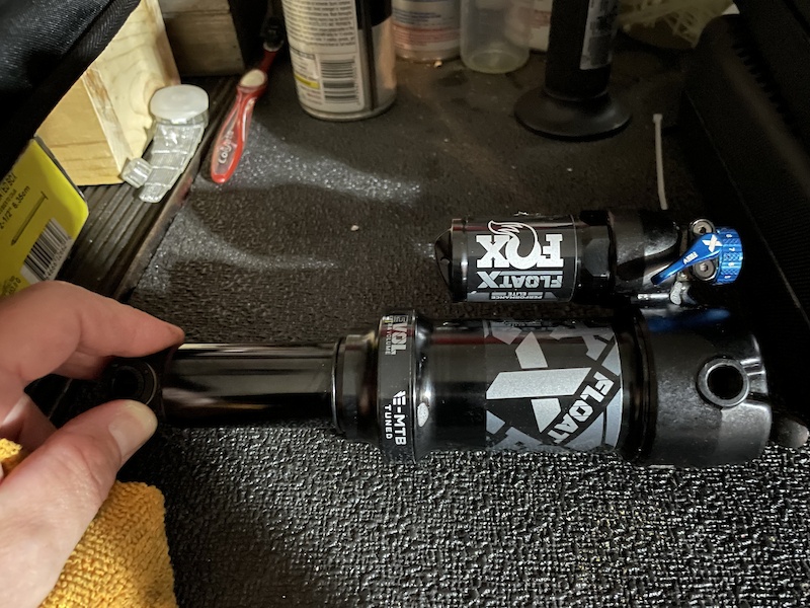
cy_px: 304
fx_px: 608
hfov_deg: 67.3
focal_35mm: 26
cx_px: 405
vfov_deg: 53.1
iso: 1250
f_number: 1.6
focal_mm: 4.2
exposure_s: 1/8
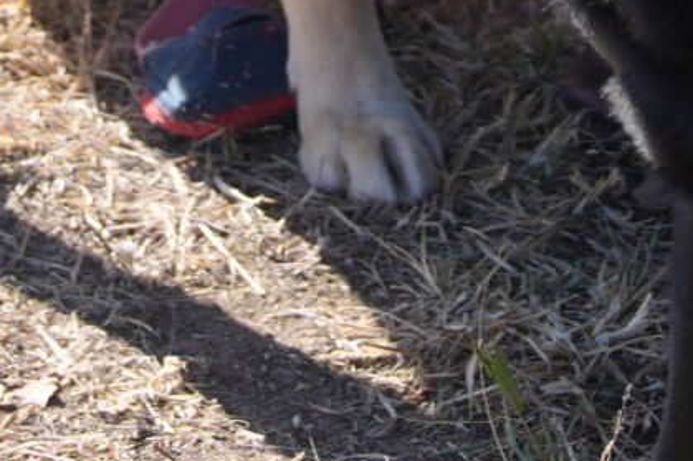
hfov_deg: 9.1
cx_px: 490
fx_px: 4349
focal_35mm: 226
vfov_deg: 5.8
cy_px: -789
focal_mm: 37
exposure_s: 1/350
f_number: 4
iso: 100
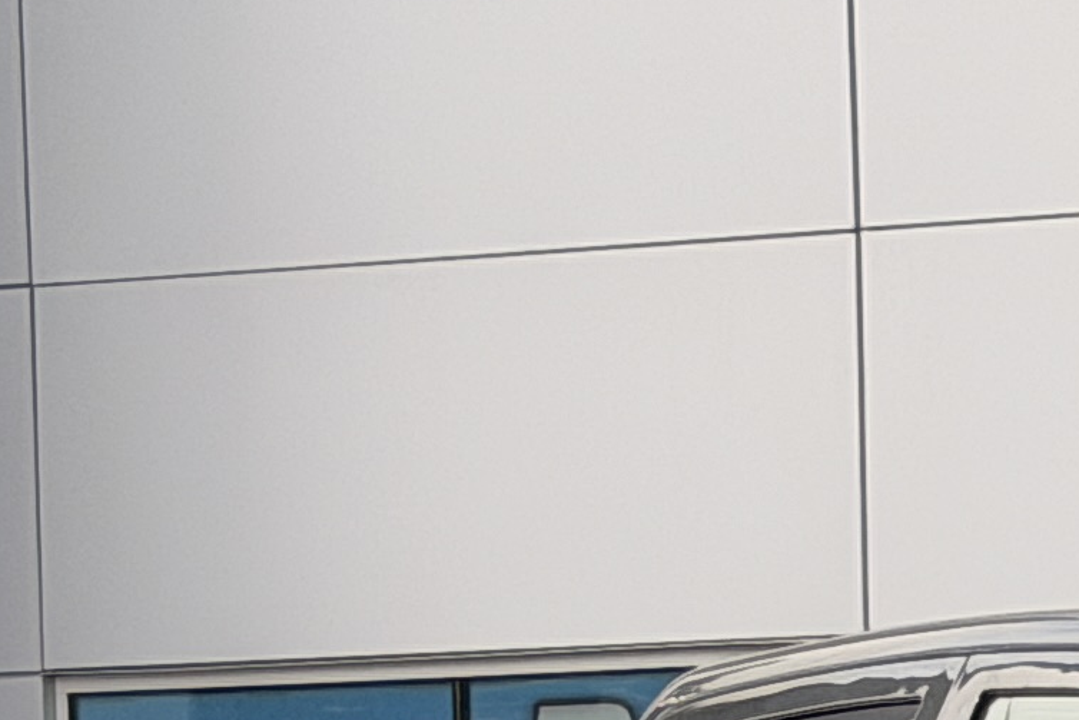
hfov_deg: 7.5
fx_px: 8004
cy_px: 1731
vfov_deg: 5.0
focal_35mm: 267
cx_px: 2013
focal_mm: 6.76
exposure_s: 1/3378
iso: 80
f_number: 1.78
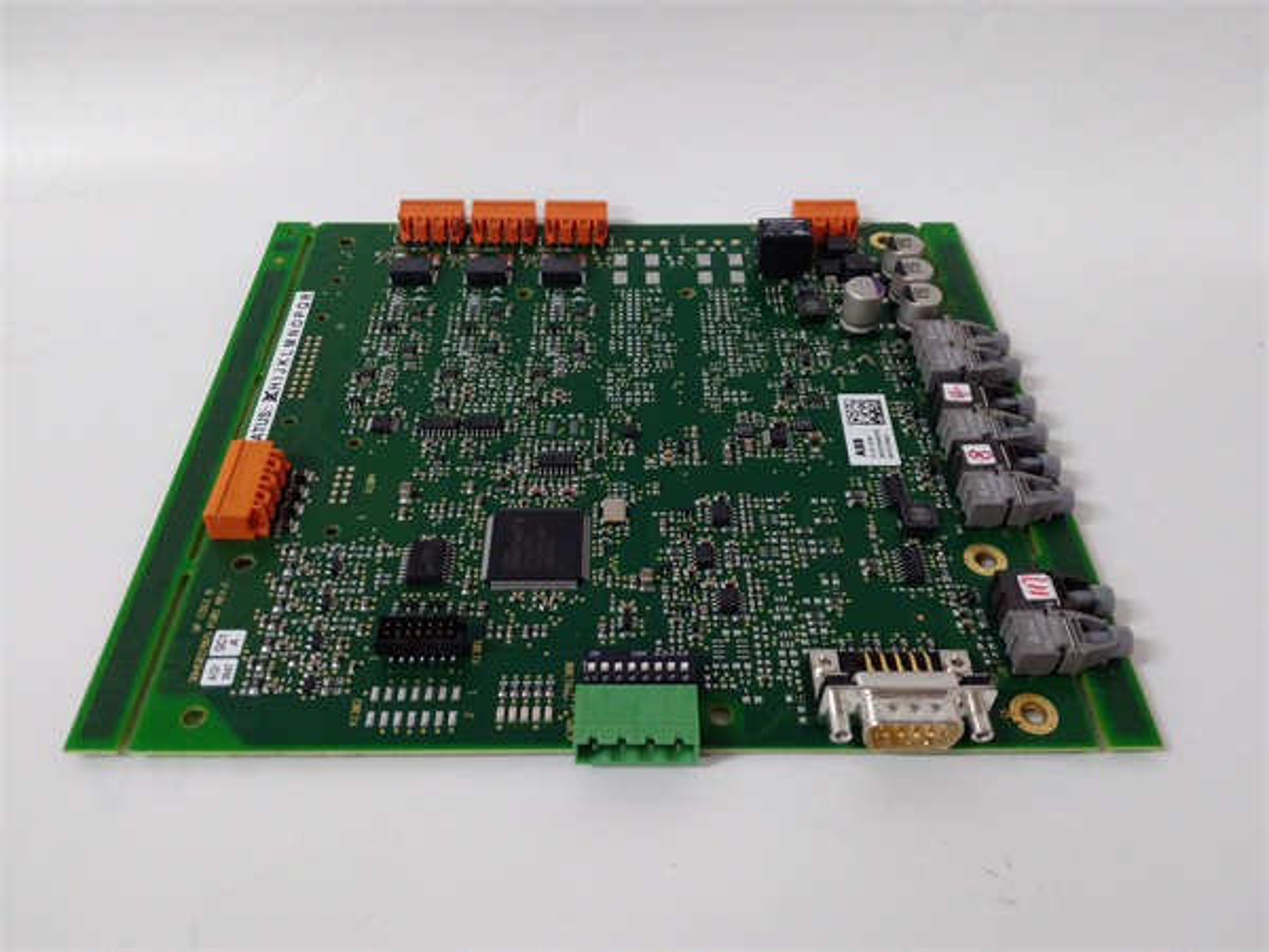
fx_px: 990
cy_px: 476
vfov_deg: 51.4
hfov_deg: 65.3
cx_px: 634
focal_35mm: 27
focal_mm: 3.79
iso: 432
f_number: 2
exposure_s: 1/33
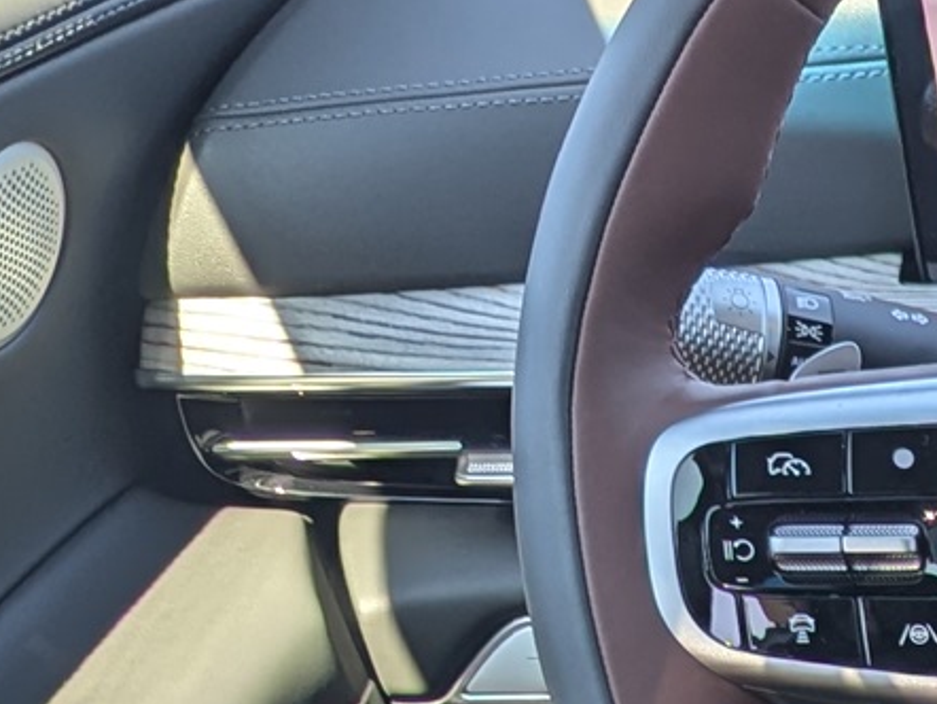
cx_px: 2141
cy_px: 1622
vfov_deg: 9.6
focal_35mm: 139
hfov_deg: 11.9
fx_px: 3765
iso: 43
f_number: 1.85
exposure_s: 1/182
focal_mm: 6.81
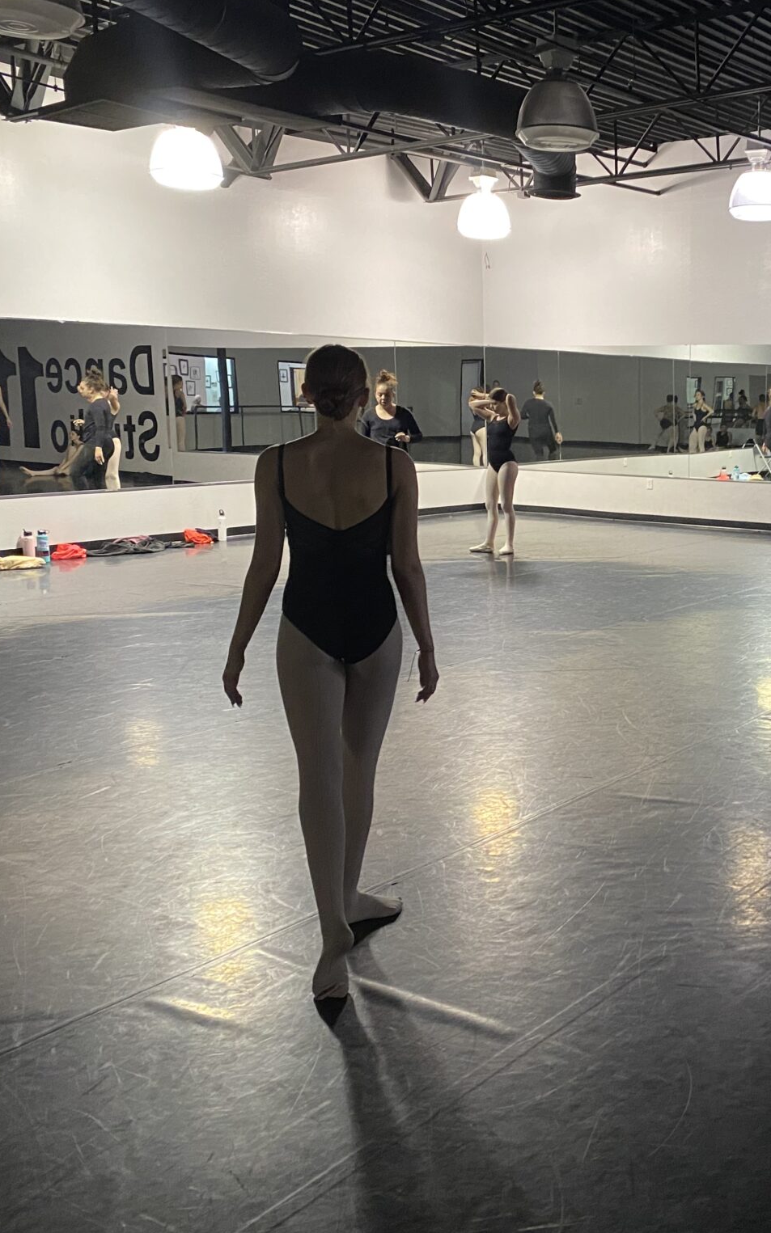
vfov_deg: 52.8
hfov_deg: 32.6
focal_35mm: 37
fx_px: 1244
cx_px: 706
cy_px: 614
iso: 400
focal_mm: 4.25
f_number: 1.8
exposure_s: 1/40
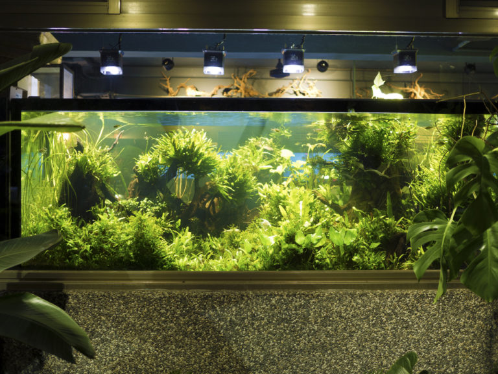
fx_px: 719
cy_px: 187
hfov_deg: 38.2
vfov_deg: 29.1
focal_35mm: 50
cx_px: 249
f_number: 1.8
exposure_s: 1/13
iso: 200
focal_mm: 25
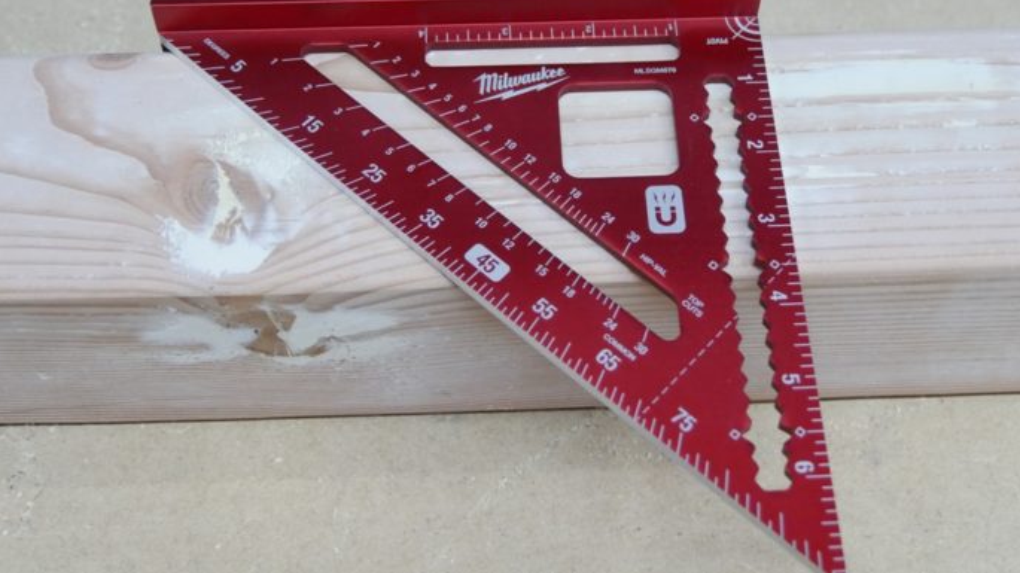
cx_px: 517
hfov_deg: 33.8
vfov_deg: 19.3
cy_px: 186
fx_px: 1677
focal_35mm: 62
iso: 2500
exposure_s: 1/60
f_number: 4.3
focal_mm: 28
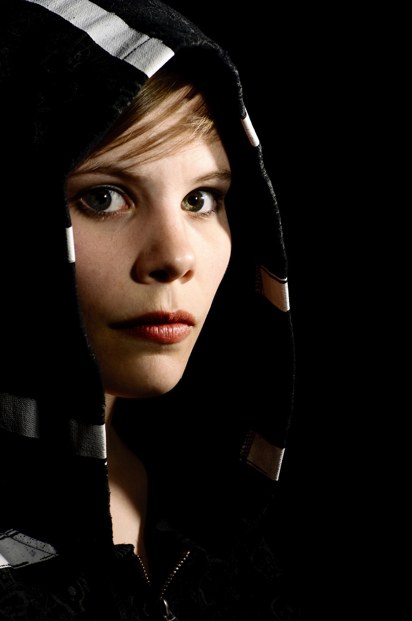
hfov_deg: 10.1
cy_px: 310
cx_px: 206
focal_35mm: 135
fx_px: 2324
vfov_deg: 15.2
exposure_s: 1/160
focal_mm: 90
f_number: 11
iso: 100
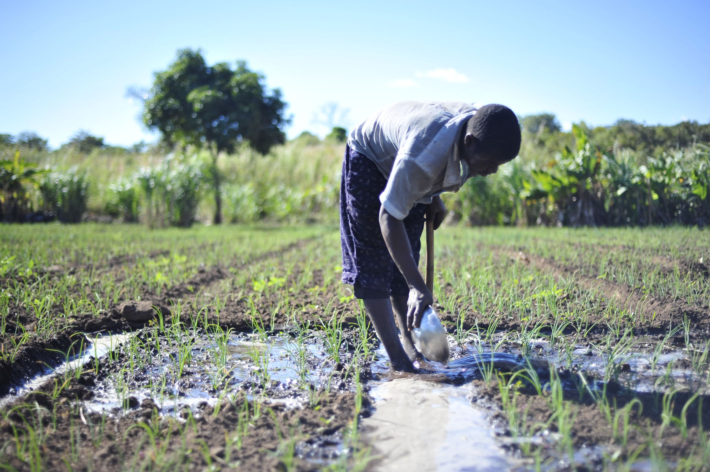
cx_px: 355
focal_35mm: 50
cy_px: 236
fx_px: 986
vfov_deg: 27.0
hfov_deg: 39.6
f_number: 1.8
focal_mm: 50
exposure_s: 1/3200
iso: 200
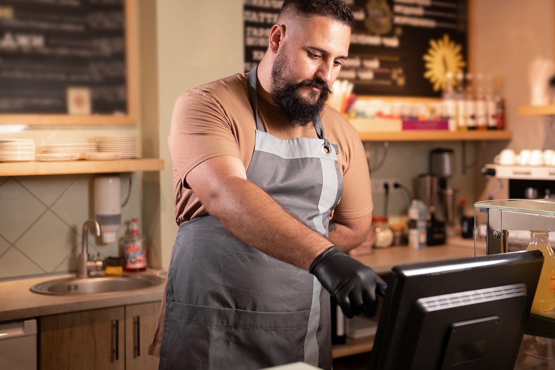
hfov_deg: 37.3
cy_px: 169
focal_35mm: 52
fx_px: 802
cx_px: 410
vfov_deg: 26.0
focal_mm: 35
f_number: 1.8
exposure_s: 1/125
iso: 250
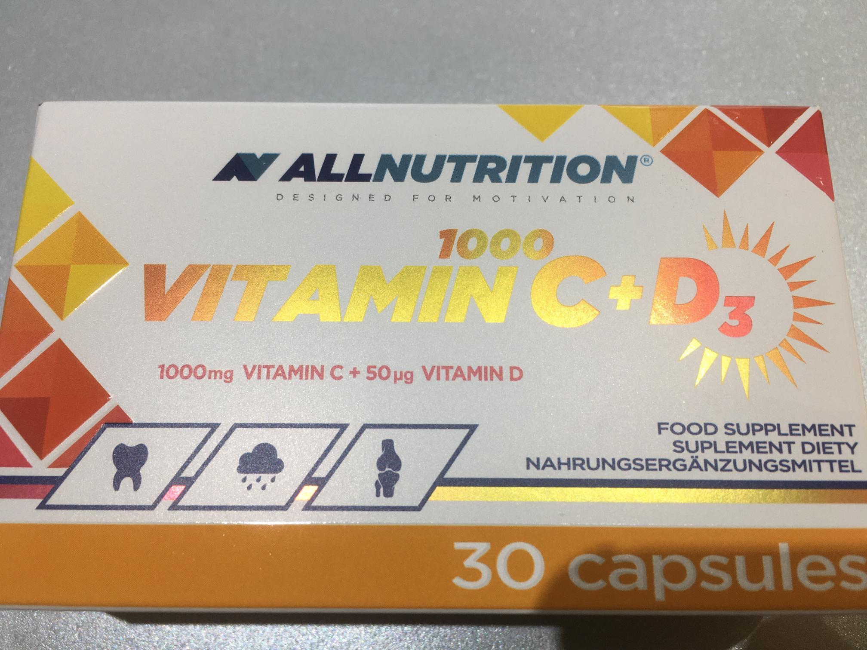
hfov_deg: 61.7
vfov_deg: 48.2
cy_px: 325
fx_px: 726
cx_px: 434
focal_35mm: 29
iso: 25
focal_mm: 4.15
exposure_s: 1/50
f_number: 2.2
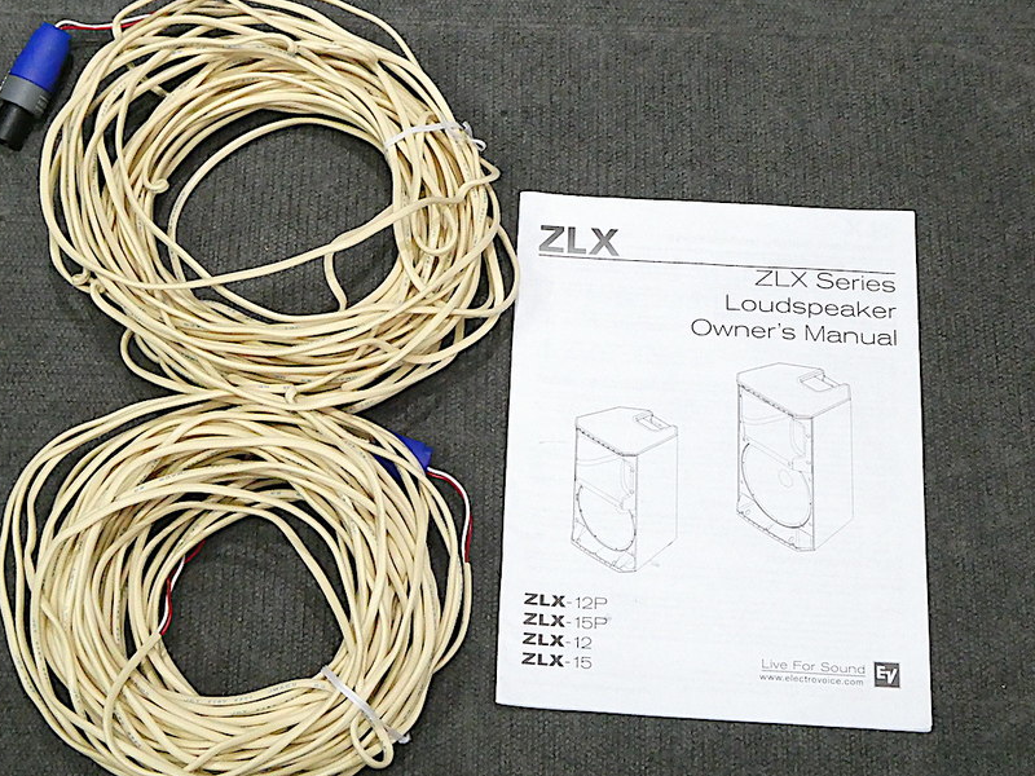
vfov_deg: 24.4
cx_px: 415
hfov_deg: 32.1
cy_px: 382
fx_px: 1794
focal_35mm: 60
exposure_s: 1/40
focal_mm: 9
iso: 1600
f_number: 5.6
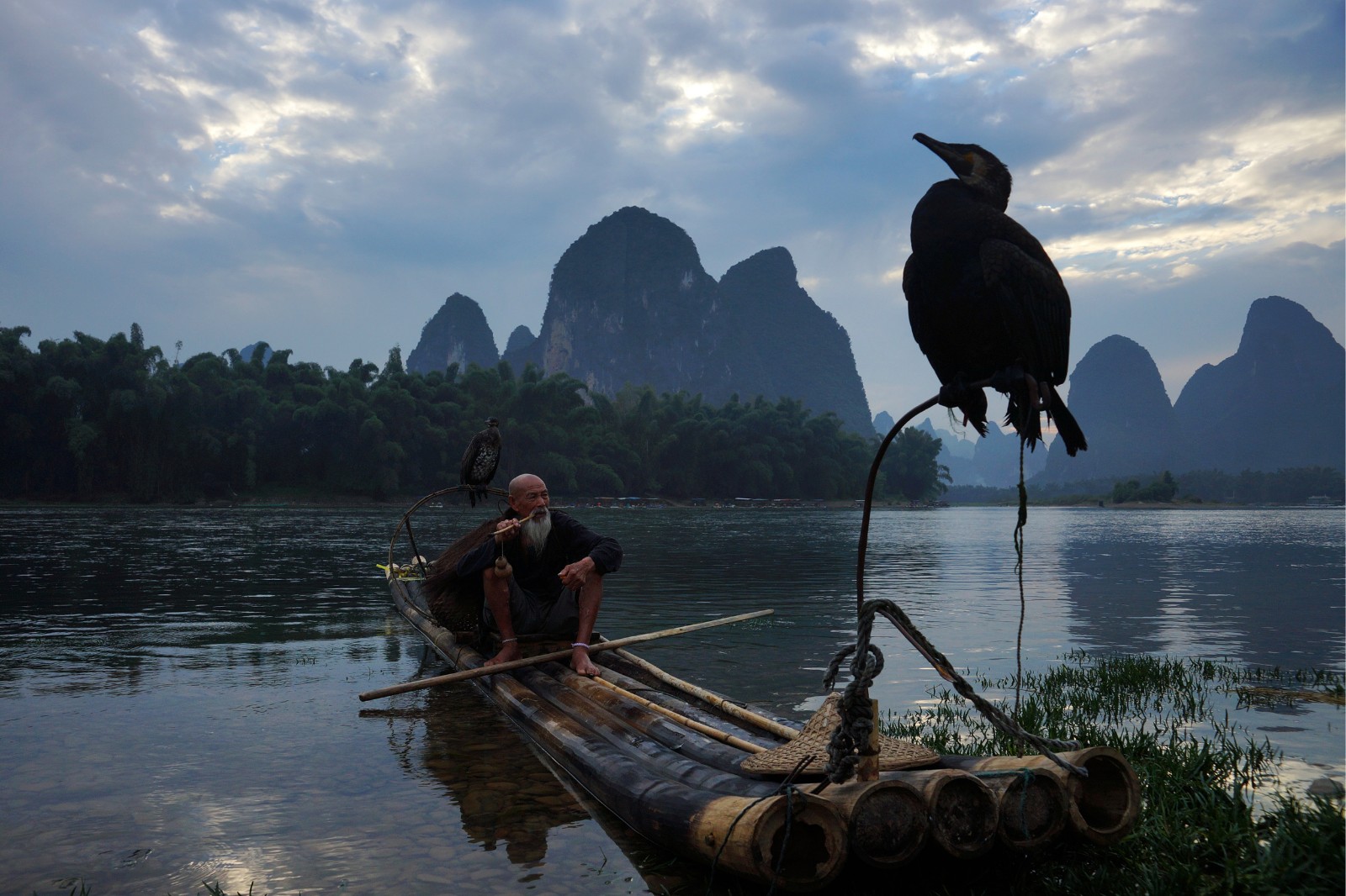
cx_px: 673
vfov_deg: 53.1
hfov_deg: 73.8
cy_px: 448
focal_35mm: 24
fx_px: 897
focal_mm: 24
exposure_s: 1/200
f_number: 6.7
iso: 160
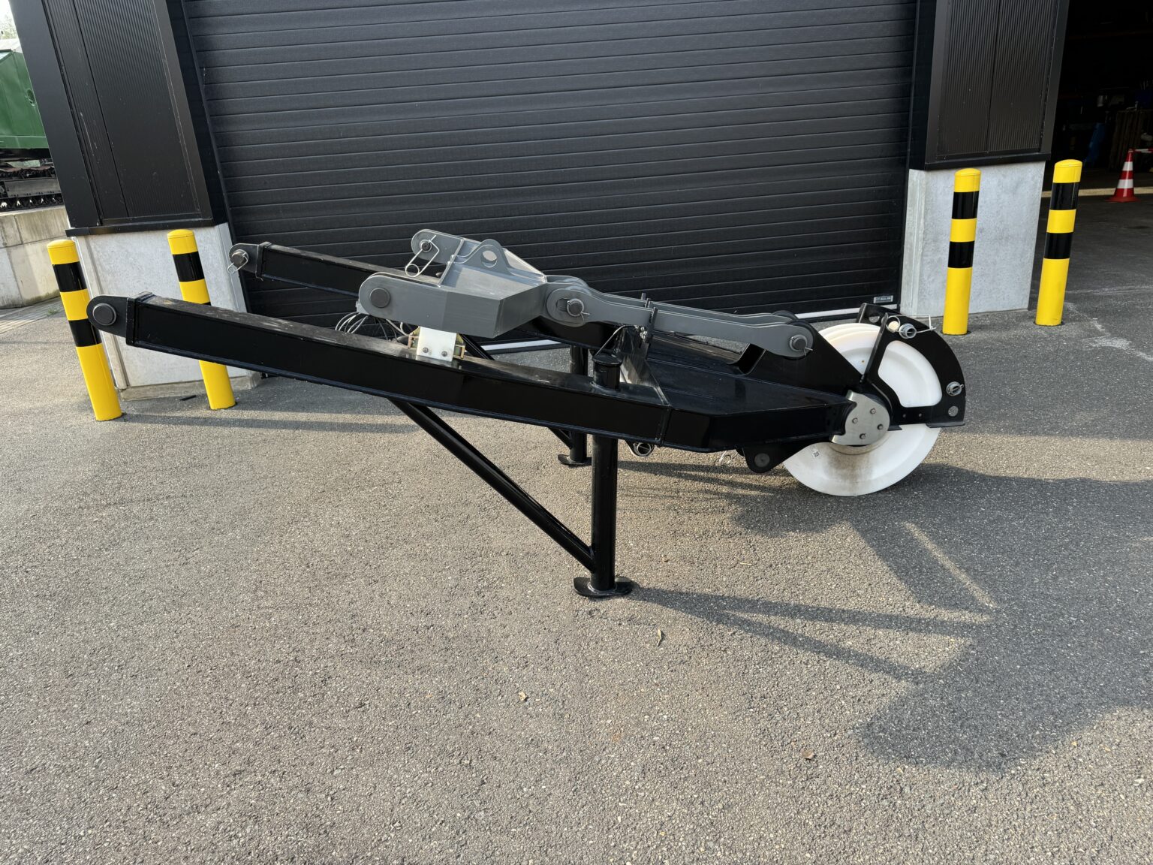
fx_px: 799
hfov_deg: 71.6
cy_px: 432
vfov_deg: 56.8
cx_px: 576
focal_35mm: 24
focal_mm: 6.76
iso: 80
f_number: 1.78
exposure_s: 1/700
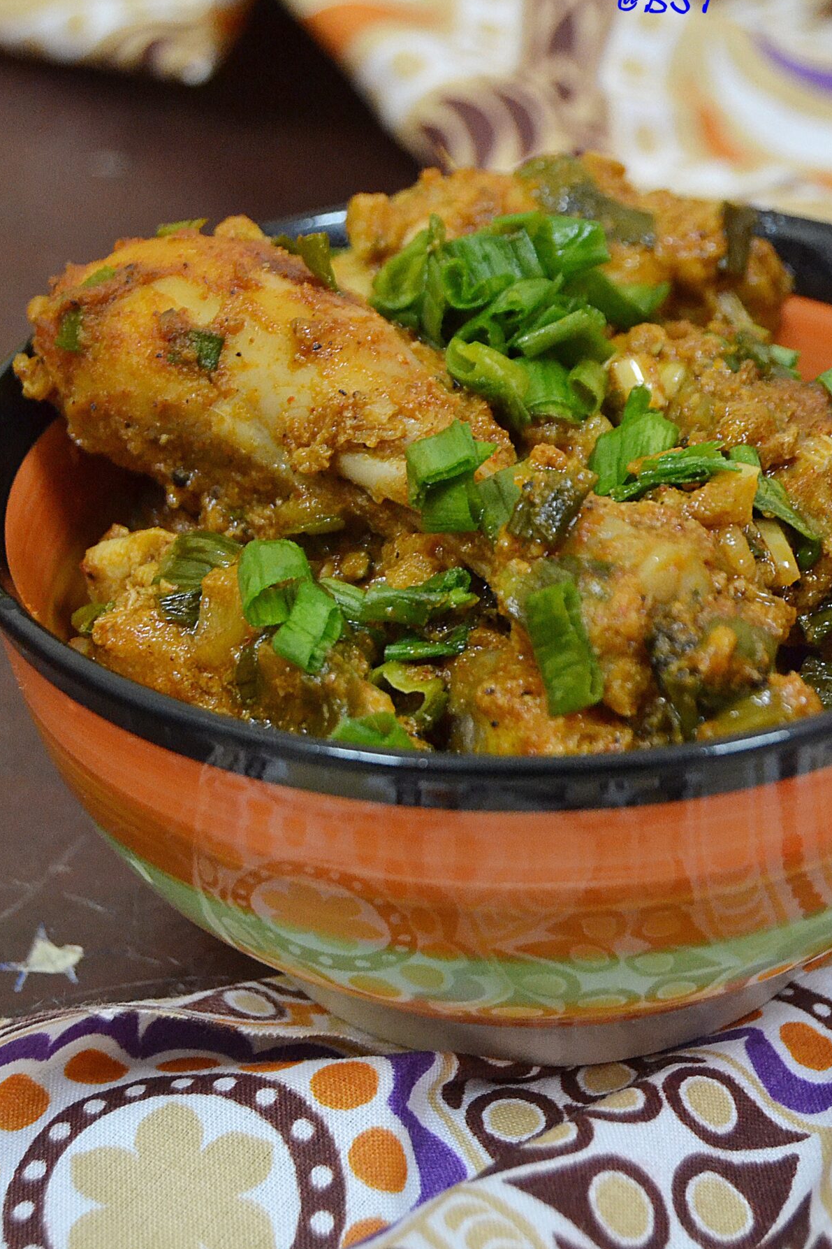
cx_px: 373
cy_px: 619
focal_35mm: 95
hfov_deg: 14.5
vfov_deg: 21.6
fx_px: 3279
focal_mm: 55
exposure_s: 1/30
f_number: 5.6
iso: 3200
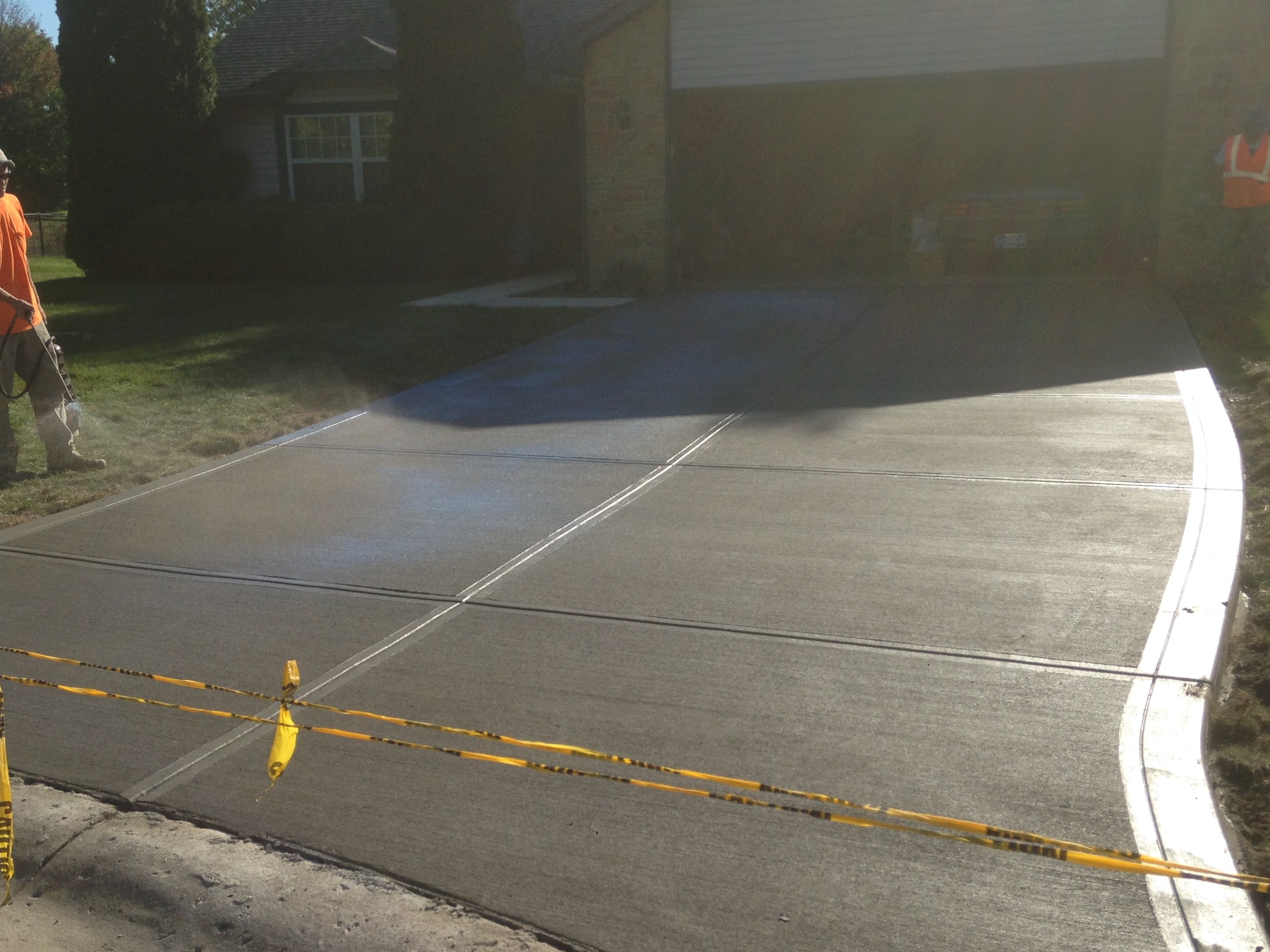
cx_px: 588
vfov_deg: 35.1
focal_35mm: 41
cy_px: 506
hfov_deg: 45.7
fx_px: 1504
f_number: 2.4
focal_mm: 4.12
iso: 50
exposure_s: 1/1808
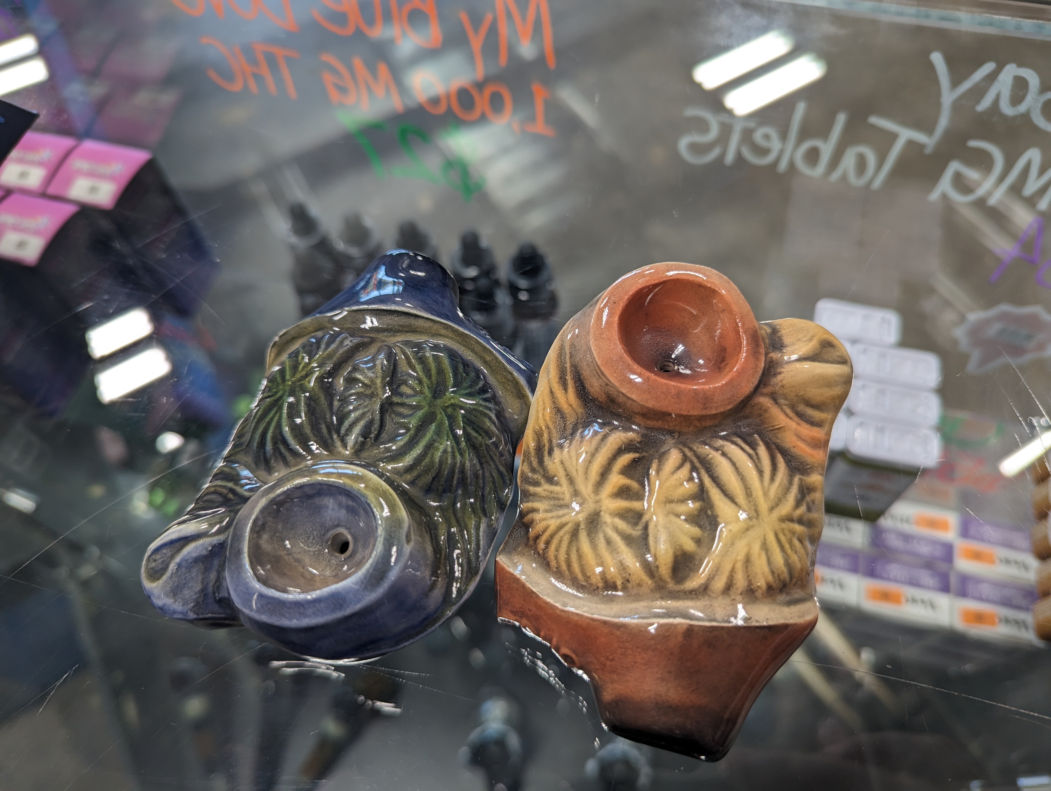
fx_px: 730
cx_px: 526
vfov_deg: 56.9
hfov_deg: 71.5
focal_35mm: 24
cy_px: 396
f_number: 1.85
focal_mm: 6.81
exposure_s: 1/77.1
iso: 42
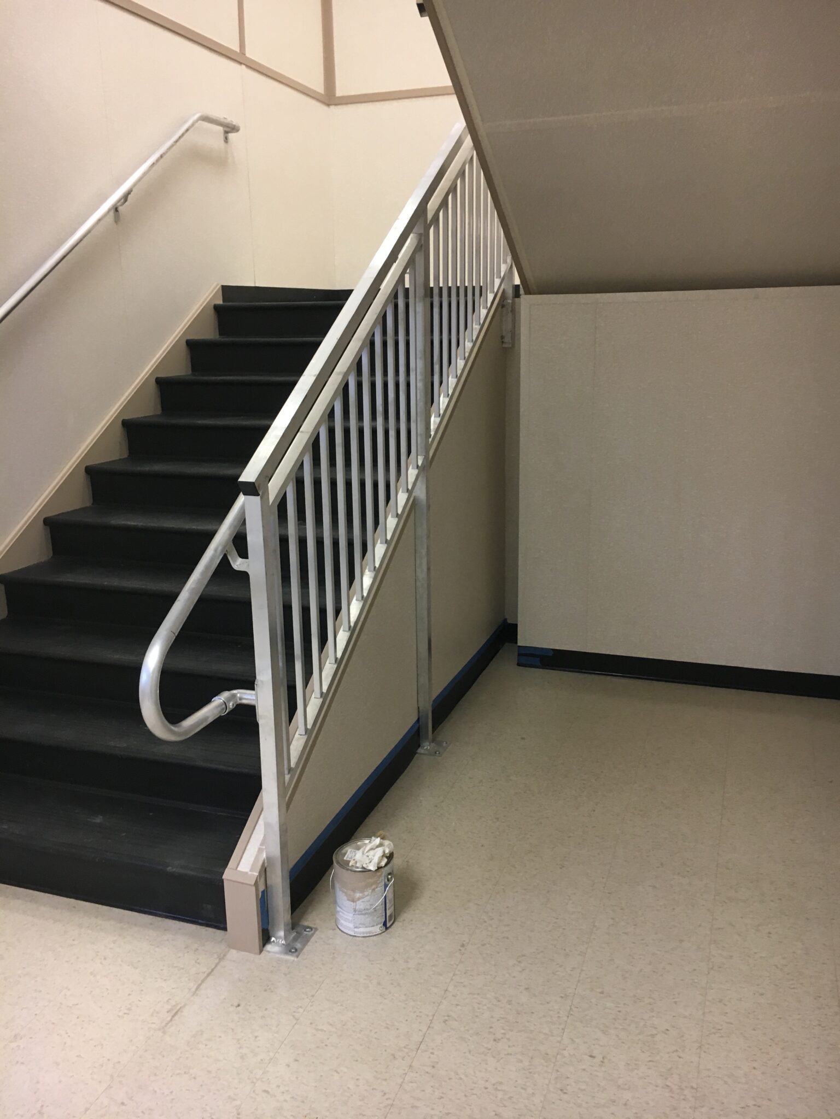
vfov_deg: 61.7
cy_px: 560
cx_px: 420
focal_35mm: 29
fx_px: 938
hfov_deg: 48.2
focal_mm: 4.15
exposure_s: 1/30
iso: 80
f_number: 2.2
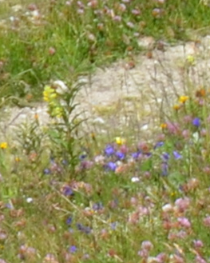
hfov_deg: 3.5
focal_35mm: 379
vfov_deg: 4.8
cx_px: -1064
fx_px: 2946
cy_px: -603
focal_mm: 24
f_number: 8
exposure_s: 1/250
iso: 110
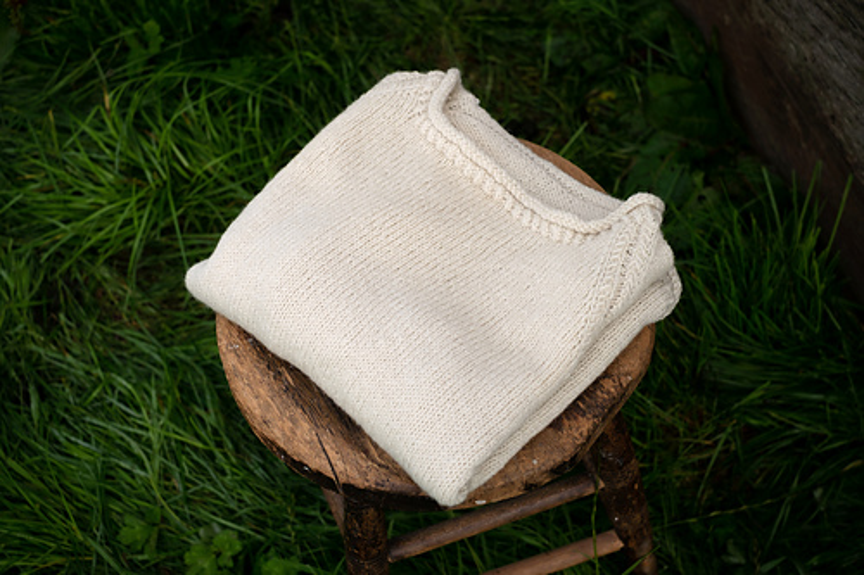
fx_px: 1272
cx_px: 432
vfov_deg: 25.5
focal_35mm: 53
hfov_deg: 37.5
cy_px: 288
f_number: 4
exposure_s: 1/1000
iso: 200
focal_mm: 35
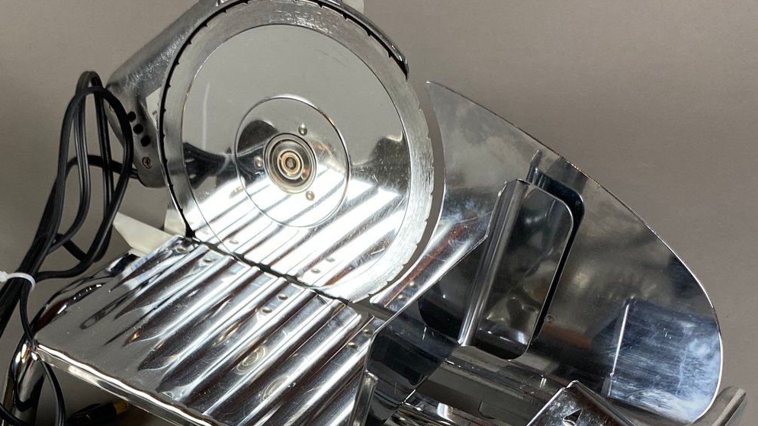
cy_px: 569
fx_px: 1146
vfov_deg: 19.3
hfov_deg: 35.9
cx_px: 210
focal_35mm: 57
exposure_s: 1/60
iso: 80
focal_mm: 4.25
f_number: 1.8
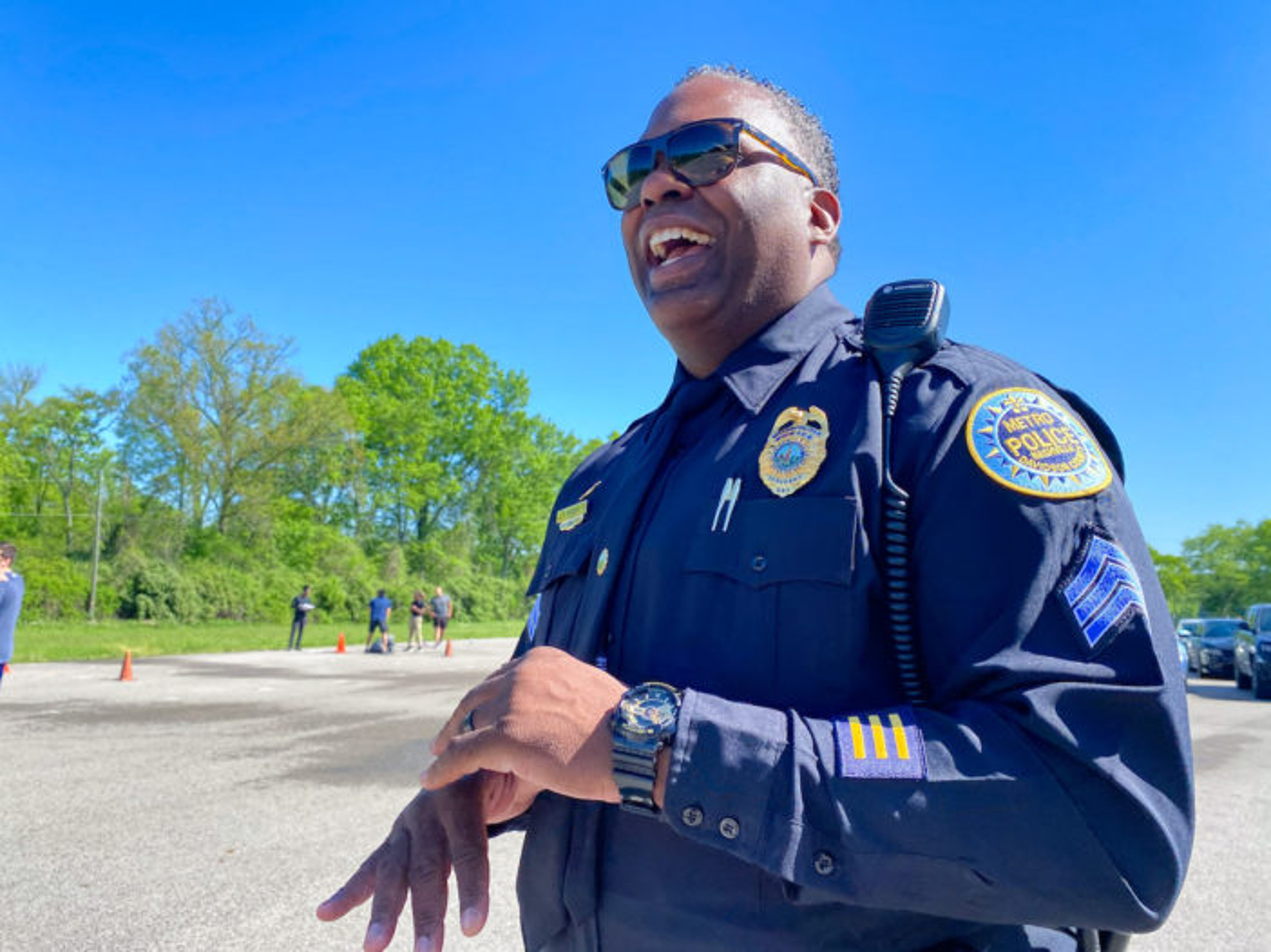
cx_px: 636
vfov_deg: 53.0
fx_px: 954
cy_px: 476
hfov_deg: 67.3
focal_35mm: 26
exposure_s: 1/1250
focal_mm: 4.25
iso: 32
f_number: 1.8
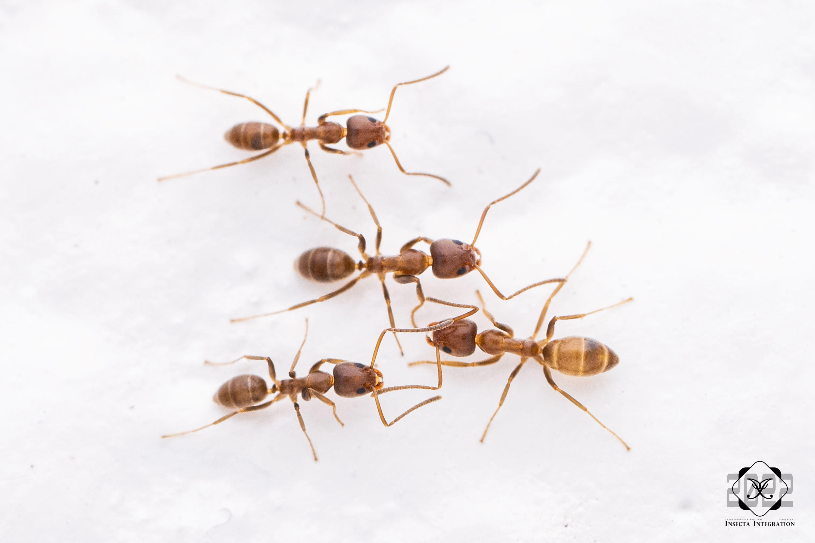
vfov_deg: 13.0
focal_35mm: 105
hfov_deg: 19.5
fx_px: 2377
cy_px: 272
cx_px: 408
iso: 200
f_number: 16
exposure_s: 1/200
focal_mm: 105
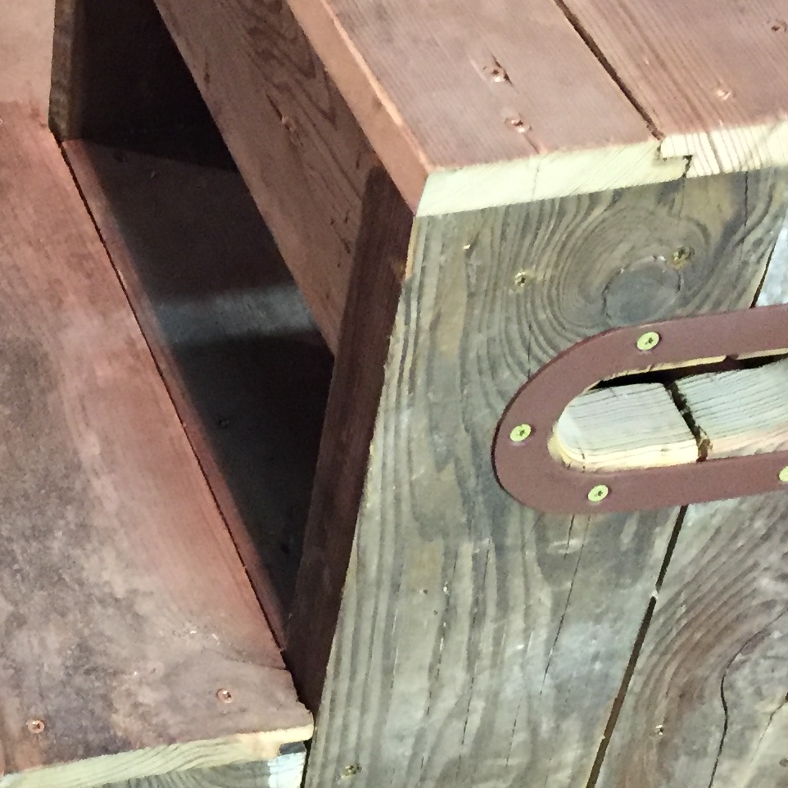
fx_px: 2241
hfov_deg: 18.8
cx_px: -160
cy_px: 557
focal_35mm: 87
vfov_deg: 19.8
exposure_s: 1/15
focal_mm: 4.15
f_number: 2.2
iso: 320
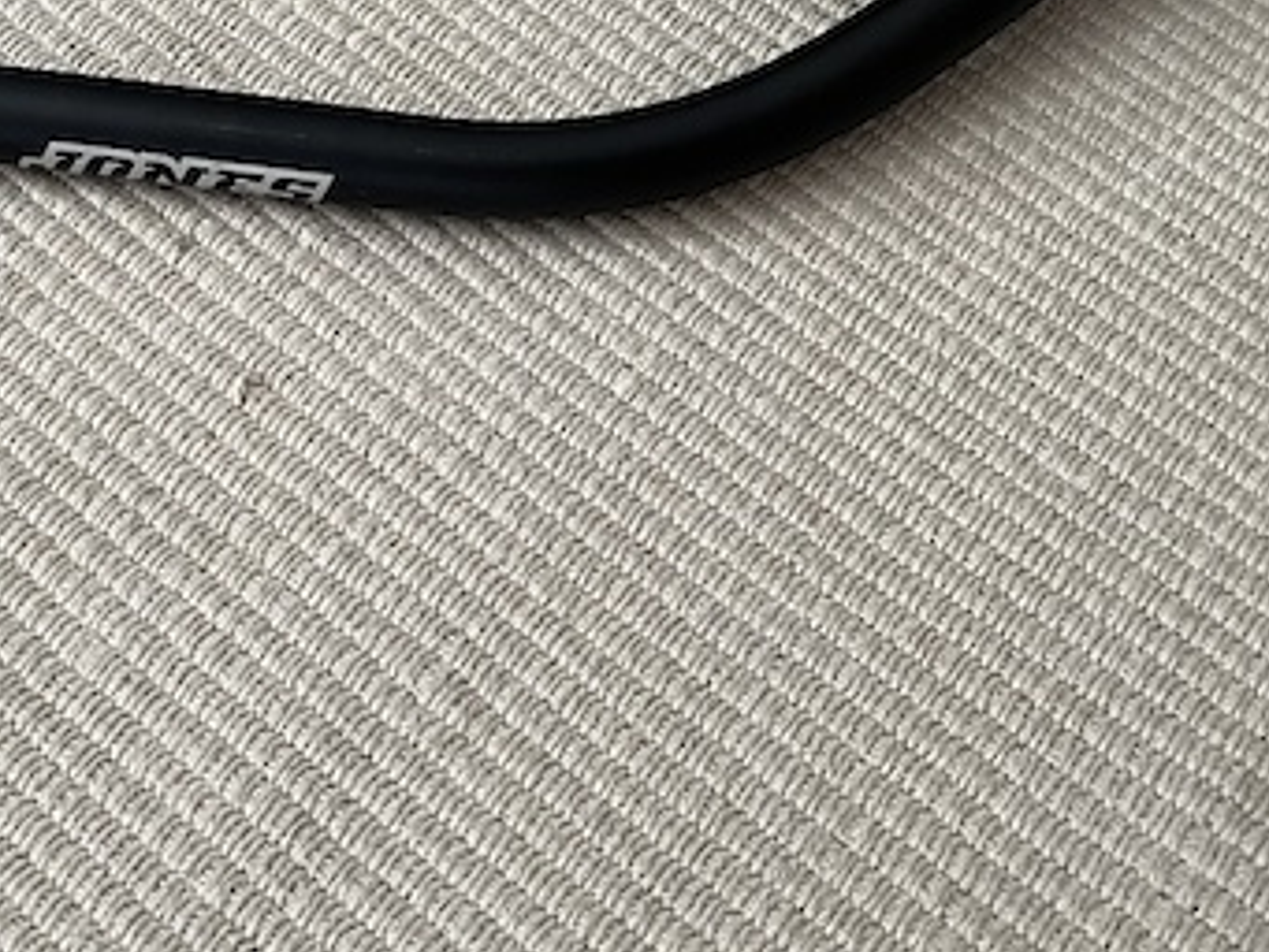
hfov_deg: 31.2
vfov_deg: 23.6
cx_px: 350
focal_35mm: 61
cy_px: 141
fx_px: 2237
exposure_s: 1/60
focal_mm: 5.1
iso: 320
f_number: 1.6
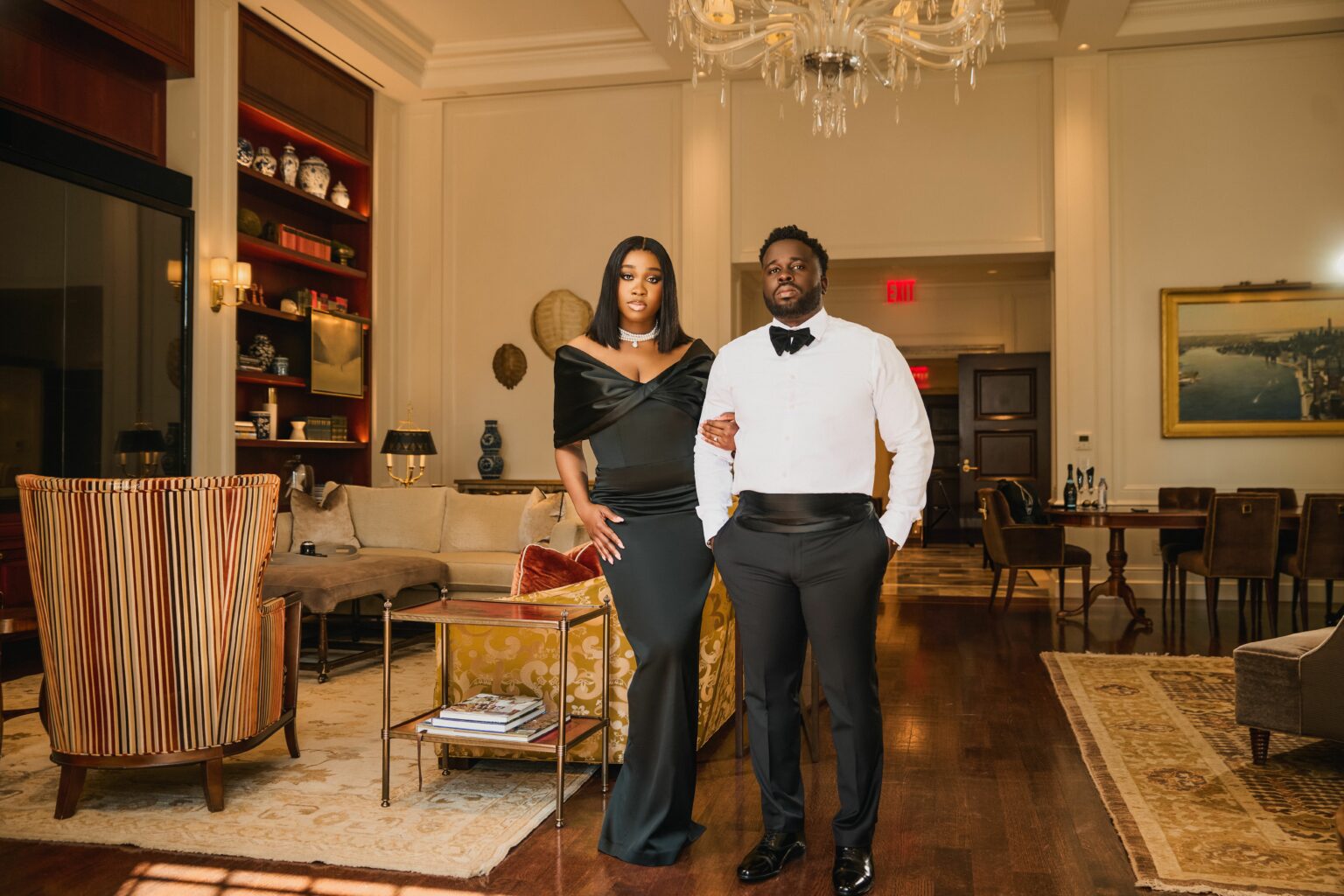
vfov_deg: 42.3
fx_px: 1157
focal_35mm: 31
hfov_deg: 60.3
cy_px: 448
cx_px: 672
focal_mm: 31
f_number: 2.8
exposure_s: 1/200
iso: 200
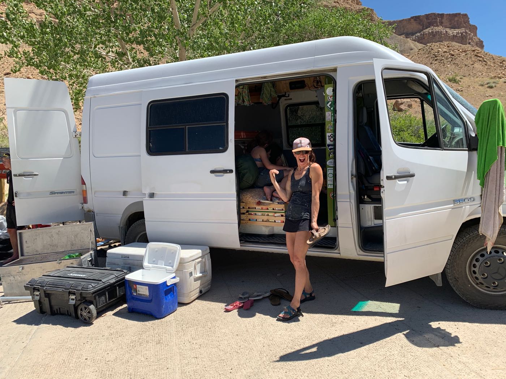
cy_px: 190
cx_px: 253
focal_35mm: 26
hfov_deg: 67.3
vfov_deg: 53.1
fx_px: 380
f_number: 1.8
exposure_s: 1/1779
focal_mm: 4.25
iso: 25
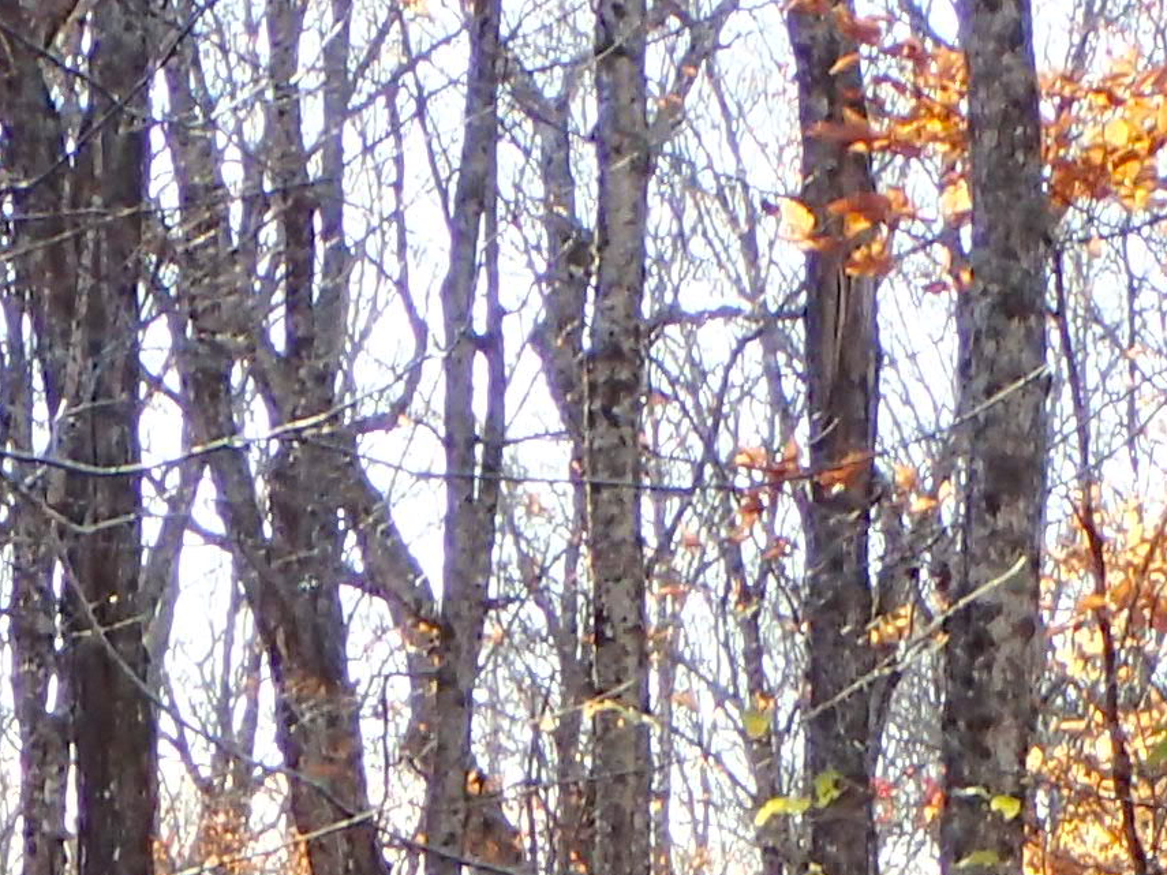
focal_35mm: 248
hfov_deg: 7.9
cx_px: -96
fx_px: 8360
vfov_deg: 5.8
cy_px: 1911
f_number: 4.5
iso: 100
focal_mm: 8.41
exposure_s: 1/160
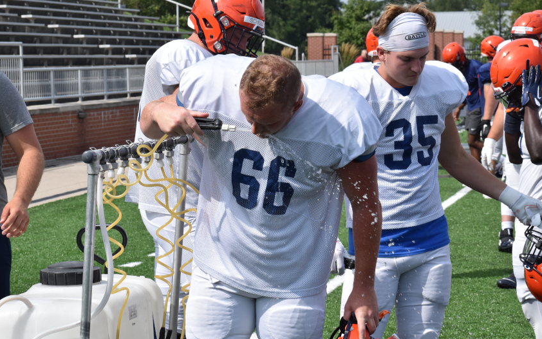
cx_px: 272
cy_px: 169
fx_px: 2097
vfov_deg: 9.2
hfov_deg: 14.7
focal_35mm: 142
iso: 400
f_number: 16
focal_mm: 92
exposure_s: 1/500
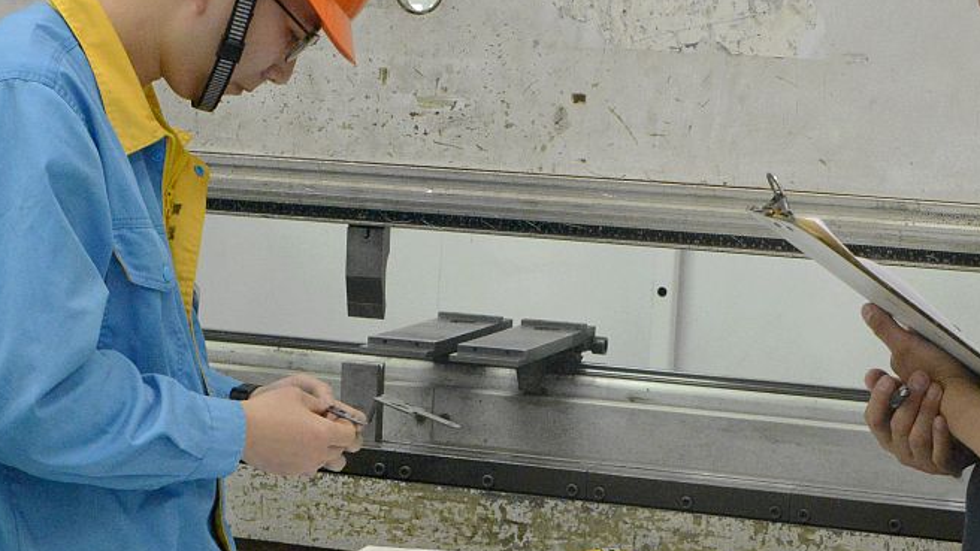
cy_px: 281
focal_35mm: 69
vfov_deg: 17.5
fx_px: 1793
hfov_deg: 30.6
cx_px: 506
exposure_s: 1/125
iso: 6400
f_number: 8
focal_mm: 36
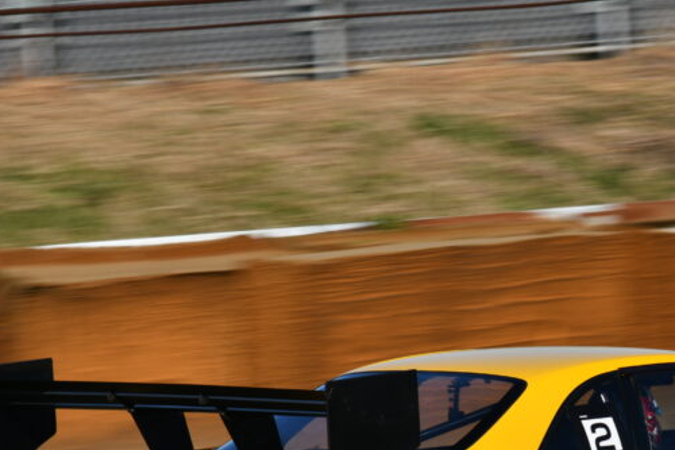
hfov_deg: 2.0
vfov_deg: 1.3
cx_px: 526
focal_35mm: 1025
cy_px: 429
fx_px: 19211
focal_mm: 500
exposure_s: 1/250
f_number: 14
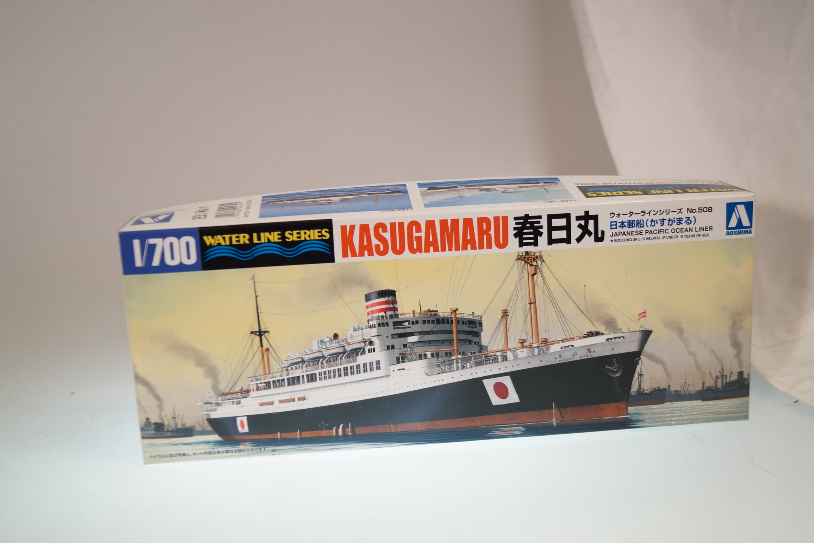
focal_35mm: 42
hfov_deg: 46.4
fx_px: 950
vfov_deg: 31.9
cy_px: 272
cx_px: 407
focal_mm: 28
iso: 500
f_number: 4.5
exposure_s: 1/160
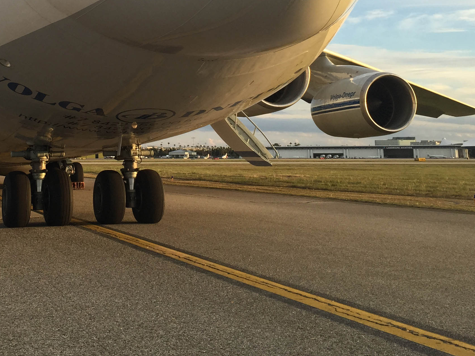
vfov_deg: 25.2
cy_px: 30
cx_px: 109
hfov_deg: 33.5
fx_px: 769
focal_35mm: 56
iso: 32
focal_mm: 4.15
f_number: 2.2
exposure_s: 1/507
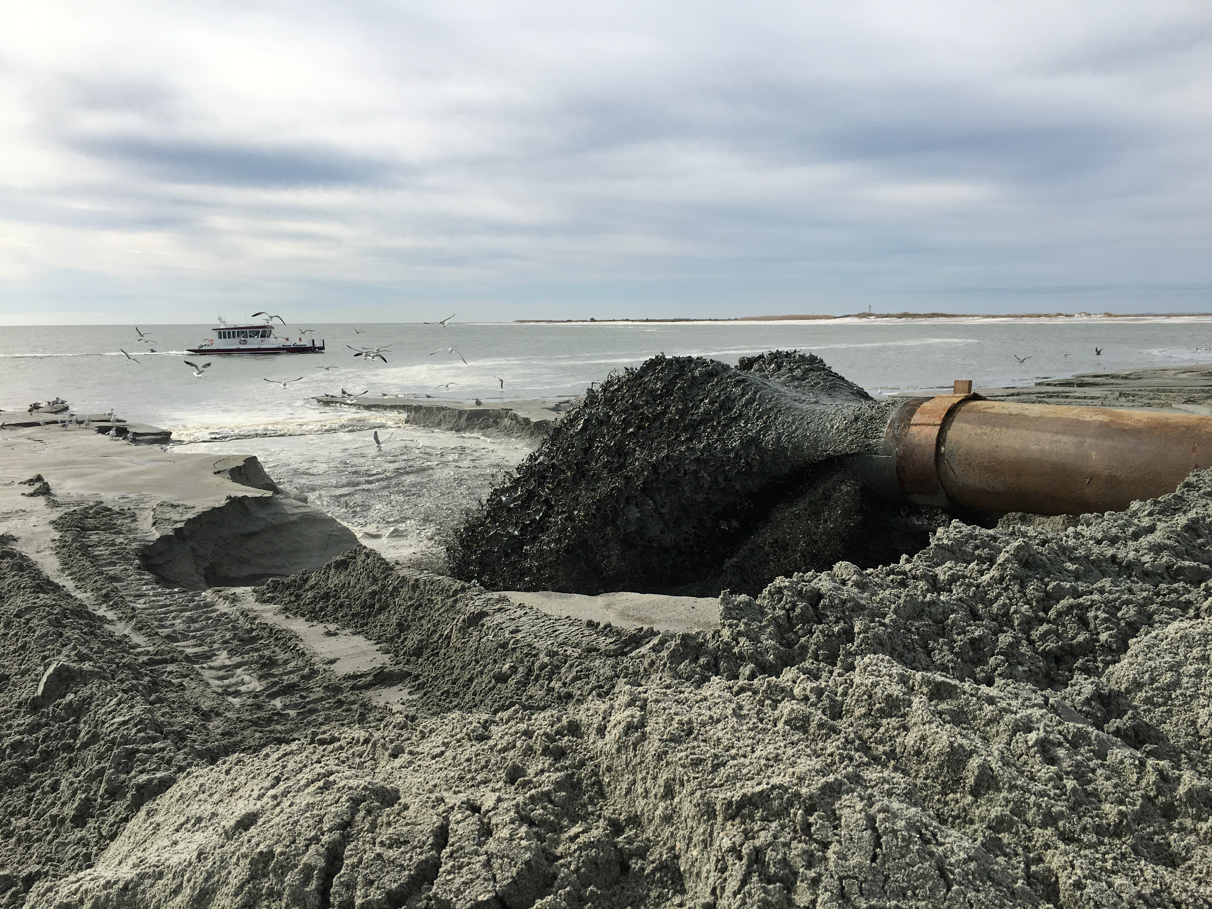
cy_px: 454
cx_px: 606
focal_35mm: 29
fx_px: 1015
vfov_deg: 48.2
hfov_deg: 61.7
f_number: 2.2
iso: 25
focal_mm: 4.15
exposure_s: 1/2198
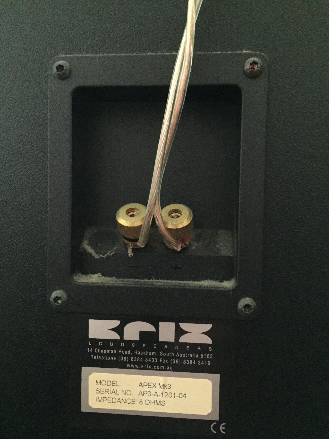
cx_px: 164
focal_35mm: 29
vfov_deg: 61.7
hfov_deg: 48.2
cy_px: 220
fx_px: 367
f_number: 2.2
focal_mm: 4.15
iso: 1600
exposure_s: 1/17
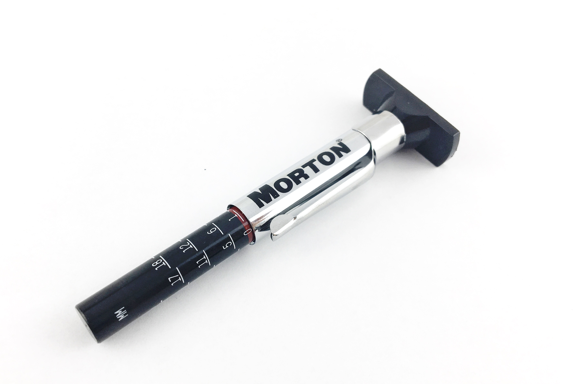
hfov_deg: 55.7
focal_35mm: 34
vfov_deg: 38.9
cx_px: 260
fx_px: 544
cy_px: 204
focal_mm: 4.15
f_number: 2.2
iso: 25
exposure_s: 1/100
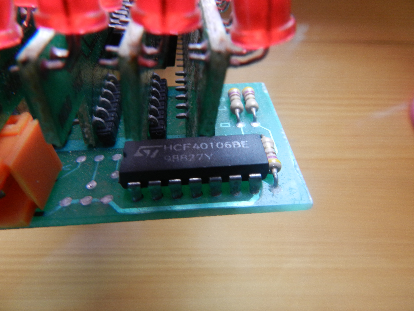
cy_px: 156
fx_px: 275
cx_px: 207
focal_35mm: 23
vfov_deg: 58.9
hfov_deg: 73.9
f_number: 4
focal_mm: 4
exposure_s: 1/15
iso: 220
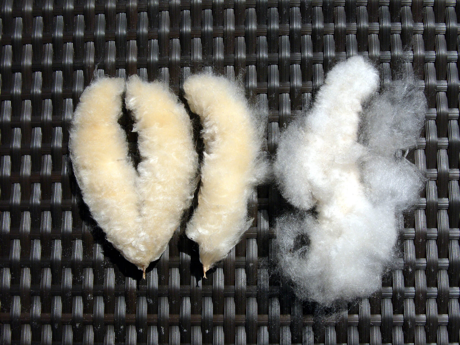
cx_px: 230
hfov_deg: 34.9
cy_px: 172
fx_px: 731
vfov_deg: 26.6
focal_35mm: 55
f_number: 9
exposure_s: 1/640
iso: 100
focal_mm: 13.8
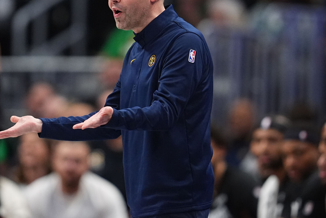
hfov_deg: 2.8
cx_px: 148
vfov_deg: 1.8
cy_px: 87
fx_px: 6769
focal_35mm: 747
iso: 5000
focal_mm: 400
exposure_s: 1/1600
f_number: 3.2
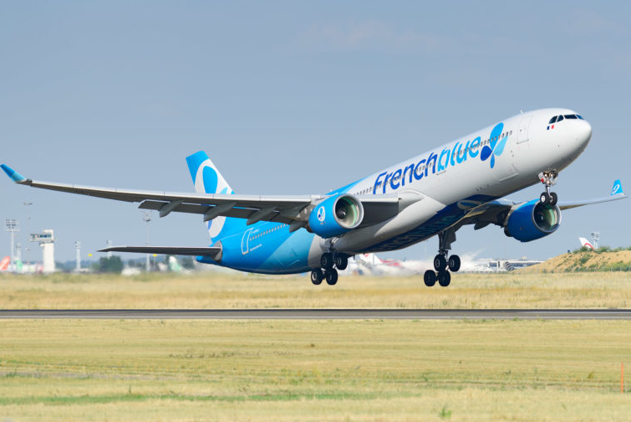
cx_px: 313
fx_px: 5348
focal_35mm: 305
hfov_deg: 6.8
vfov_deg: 4.5
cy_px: 213
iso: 160
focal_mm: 300
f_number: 5.6
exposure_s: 1/1000
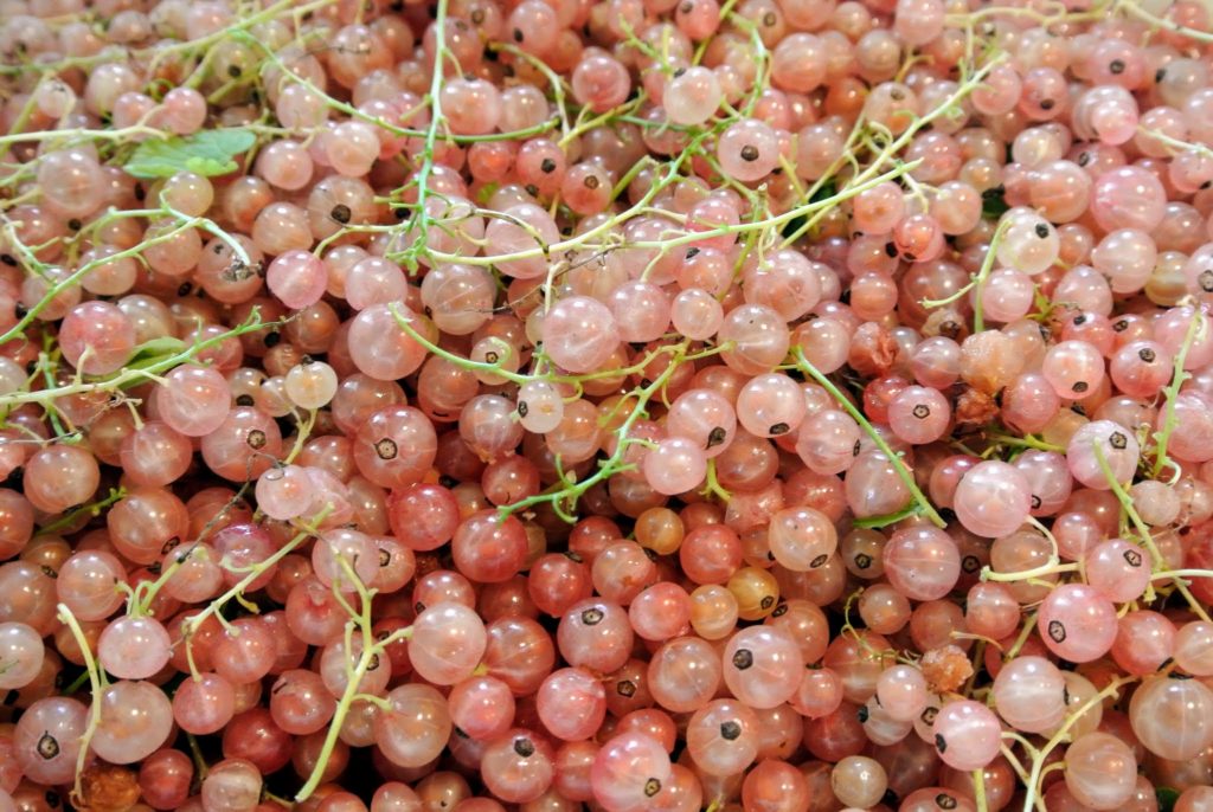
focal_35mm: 40
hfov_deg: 48.4
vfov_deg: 33.5
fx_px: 1350
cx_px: 606
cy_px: 406
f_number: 4.2
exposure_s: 1/15
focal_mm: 15.1
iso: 800
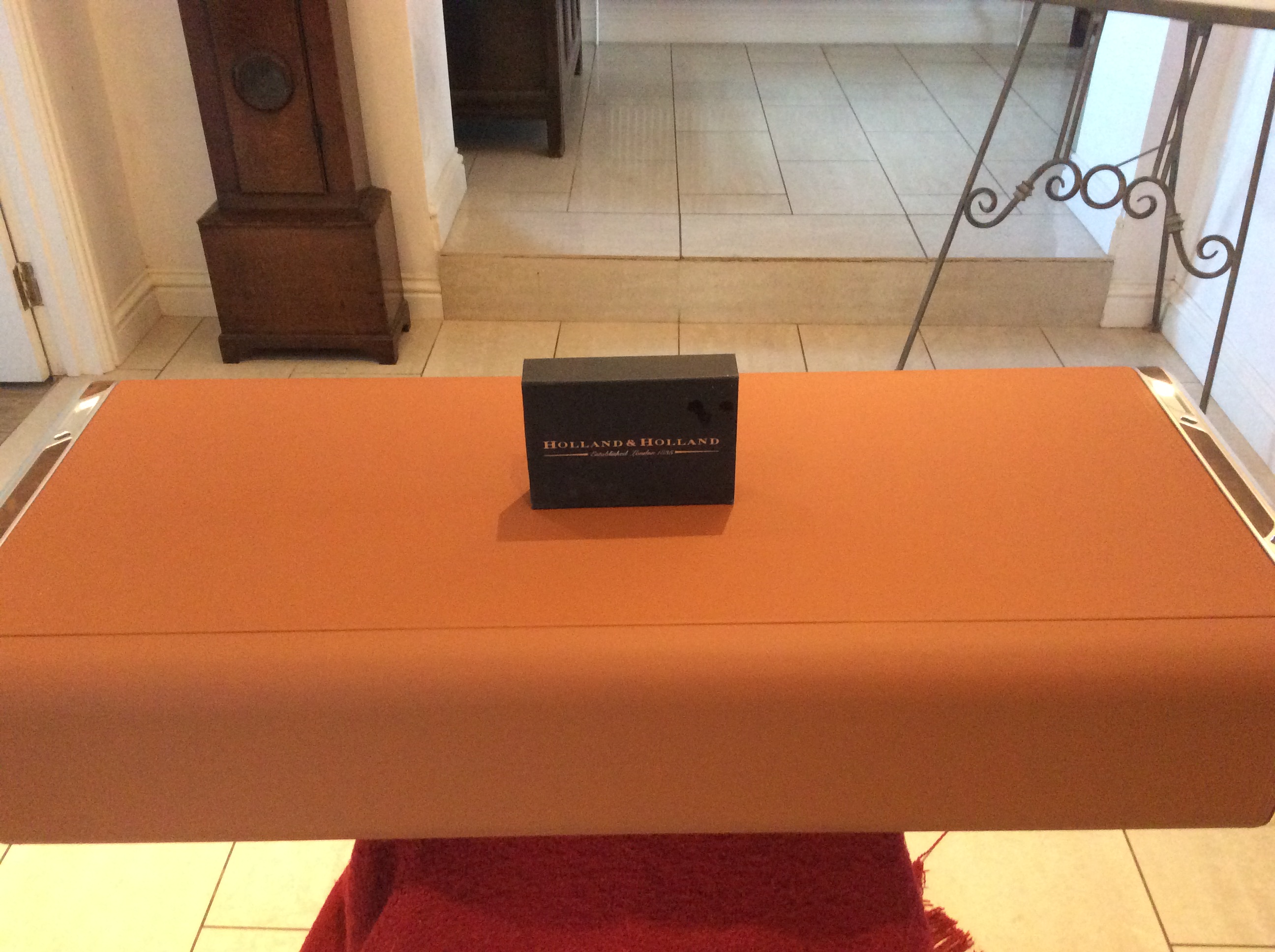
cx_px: 638
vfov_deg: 44.1
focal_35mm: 32
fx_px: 1177
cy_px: 476
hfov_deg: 56.9
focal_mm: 3.3
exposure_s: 1/25
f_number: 2.4
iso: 320
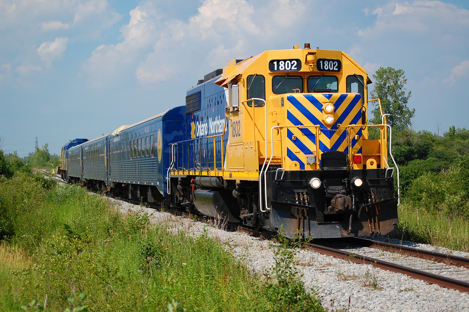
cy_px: 156
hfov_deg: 22.6
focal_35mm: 90
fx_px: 1171
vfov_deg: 15.2
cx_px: 234
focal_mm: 60
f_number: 5.6
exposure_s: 1/1250
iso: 200
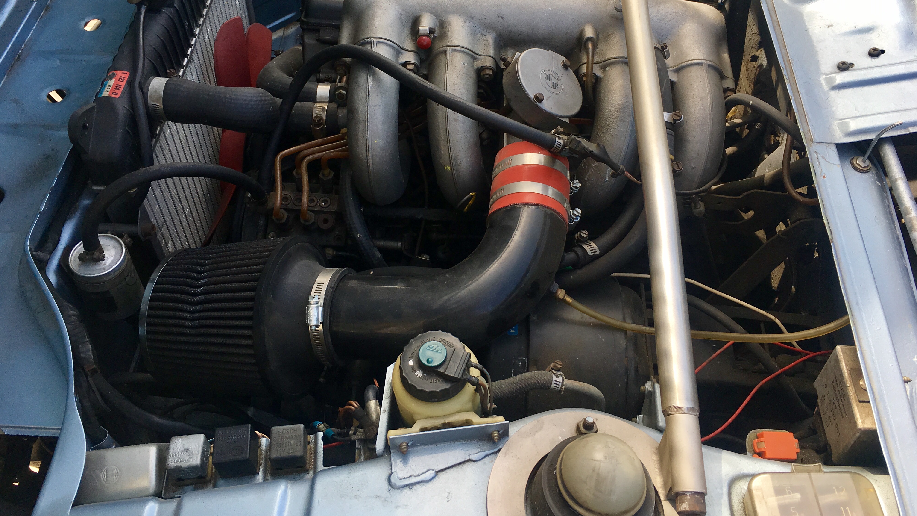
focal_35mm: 32
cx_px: 463
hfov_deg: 61.0
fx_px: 778
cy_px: 178
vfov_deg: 36.3
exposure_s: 1/274
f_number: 2.2
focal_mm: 4.15
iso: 25
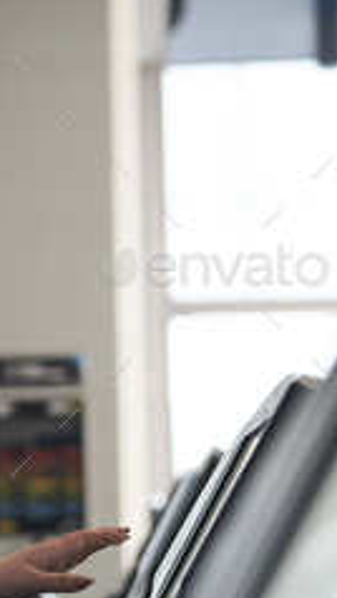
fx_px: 2064
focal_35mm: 130
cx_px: -168
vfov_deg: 16.5
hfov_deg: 9.1
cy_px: 383
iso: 400
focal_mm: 50
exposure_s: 1/125
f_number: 1.8
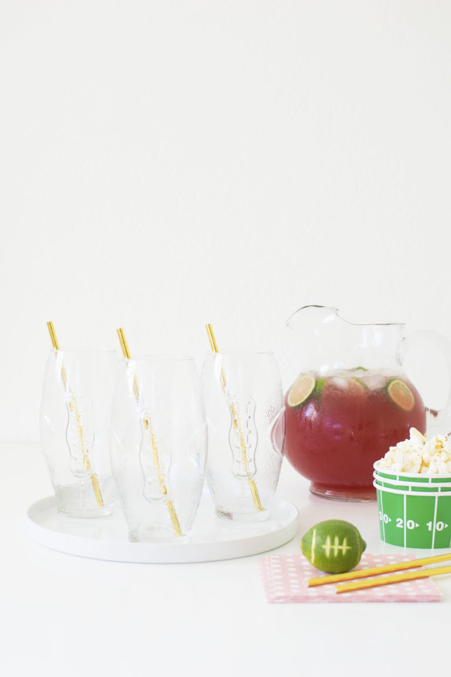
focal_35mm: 52
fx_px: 986
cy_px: 338
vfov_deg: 37.9
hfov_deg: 25.8
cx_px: 226
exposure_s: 1/50
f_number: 4
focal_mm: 35
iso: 200
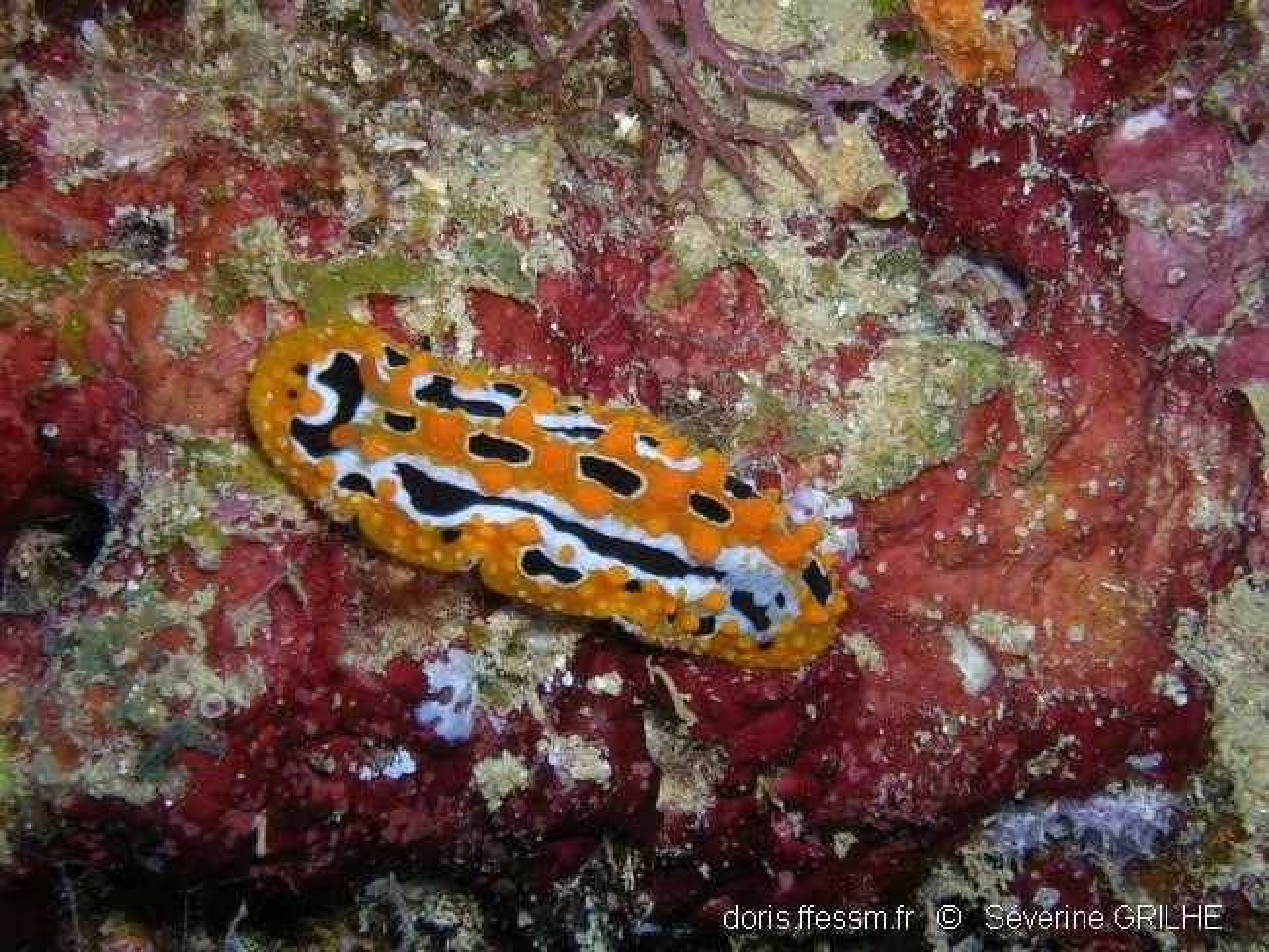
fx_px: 2457
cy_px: 476
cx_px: 634
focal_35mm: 67
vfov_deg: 21.9
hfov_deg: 29.0
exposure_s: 1/60.1
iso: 64
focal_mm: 10.2
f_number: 7.2
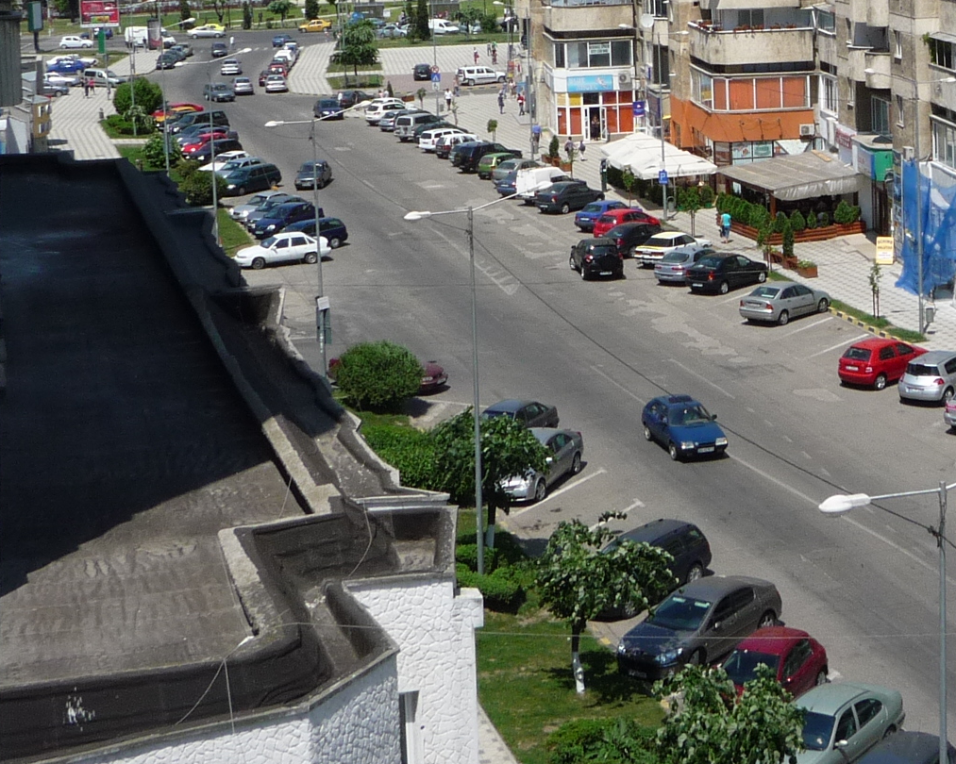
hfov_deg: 25.5
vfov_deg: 20.2
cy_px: 42
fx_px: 2093
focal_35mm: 74
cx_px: 669
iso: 100
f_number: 5.6
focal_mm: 5.2
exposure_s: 1/500
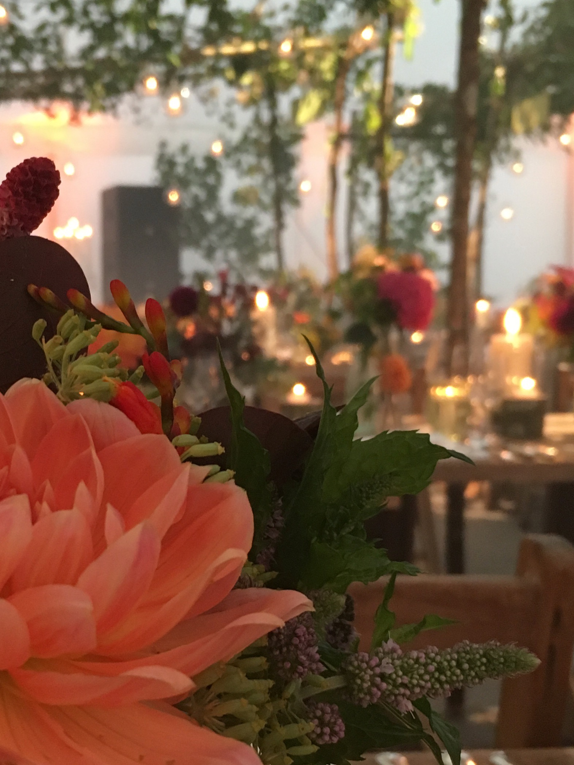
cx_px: 119
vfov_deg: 34.2
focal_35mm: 56
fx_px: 1238
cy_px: 482
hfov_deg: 25.7
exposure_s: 1/33
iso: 160
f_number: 2.2
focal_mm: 4.15
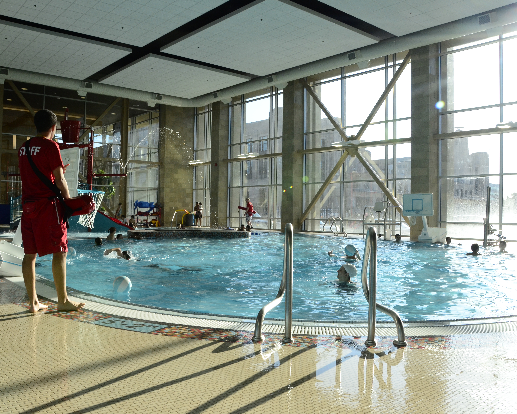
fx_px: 474
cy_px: 204
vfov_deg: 47.1
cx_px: 239
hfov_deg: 57.1
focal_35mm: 31
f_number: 11
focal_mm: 18
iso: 800
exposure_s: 1/500
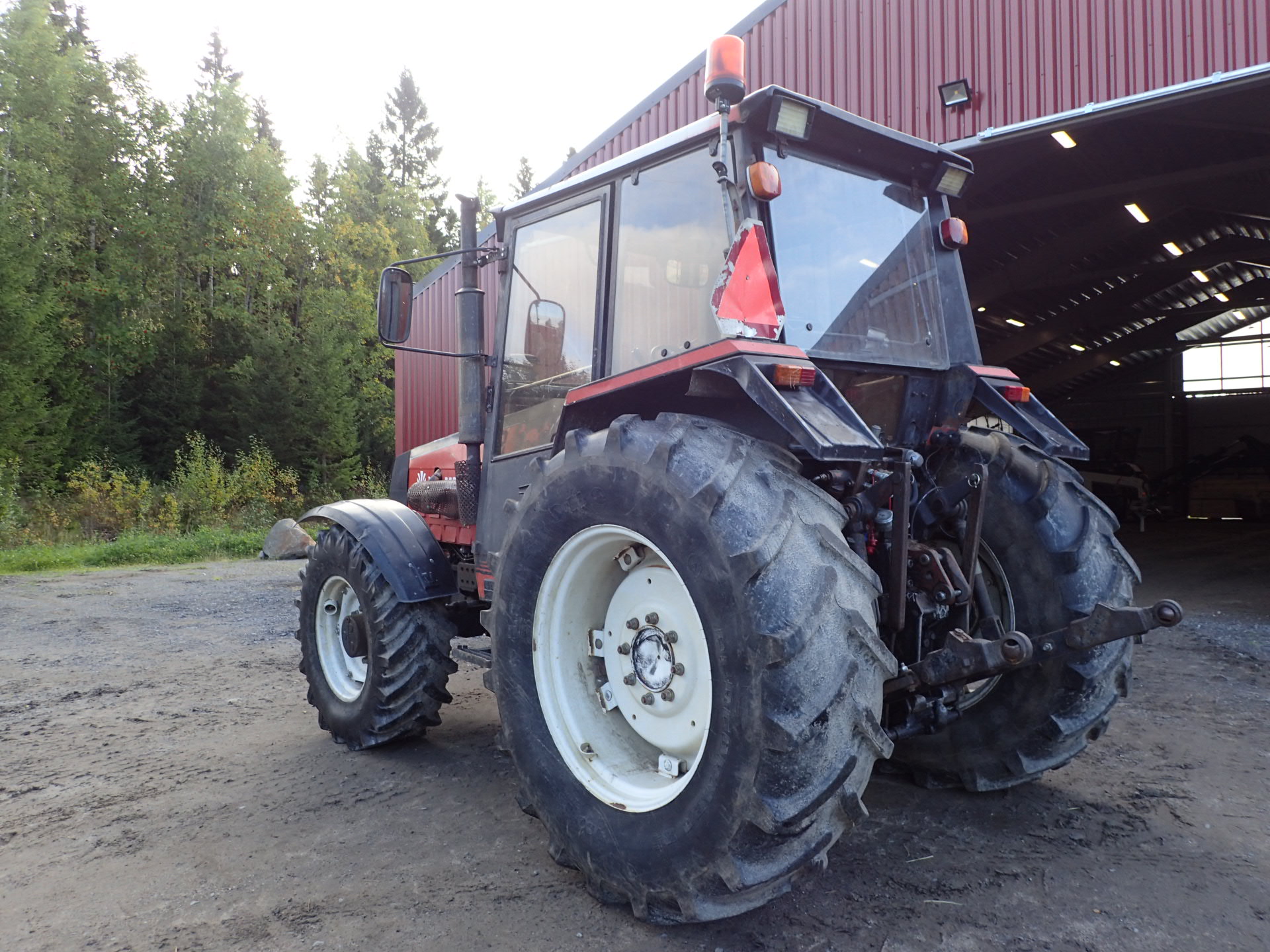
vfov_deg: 54.9
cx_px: 635
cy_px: 476
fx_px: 917
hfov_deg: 69.4
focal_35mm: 25
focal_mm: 4.5
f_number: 2.8
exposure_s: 1/160
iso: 100
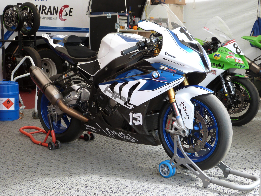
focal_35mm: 53
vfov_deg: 27.5
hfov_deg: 36.2
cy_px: 98
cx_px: 130
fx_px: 400
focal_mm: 9.4
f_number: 4
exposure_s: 1/100
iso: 100
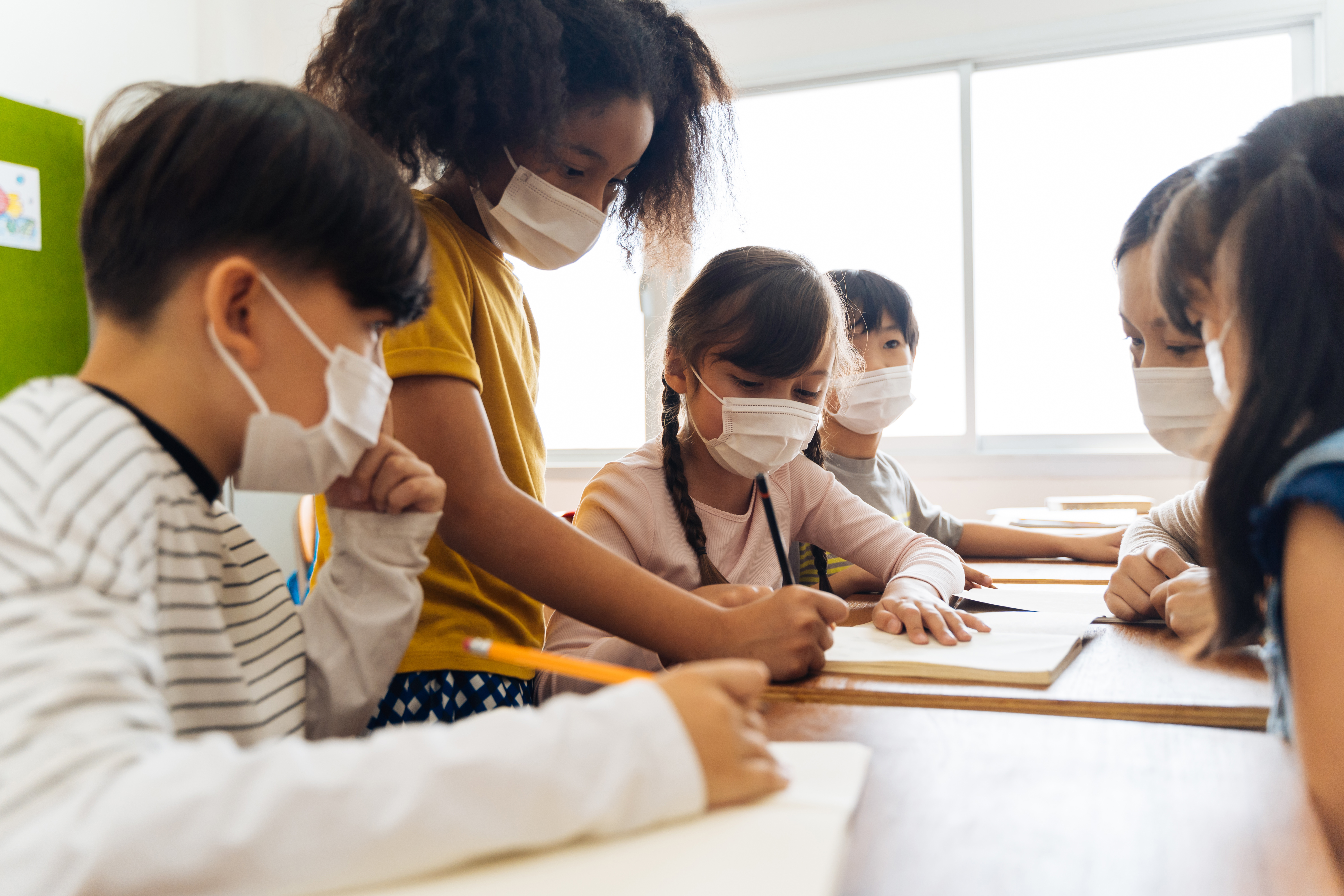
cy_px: 448
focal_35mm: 31
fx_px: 1157
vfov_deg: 42.3
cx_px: 672
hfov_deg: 60.3
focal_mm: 31
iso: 400
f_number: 3.2
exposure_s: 1/200
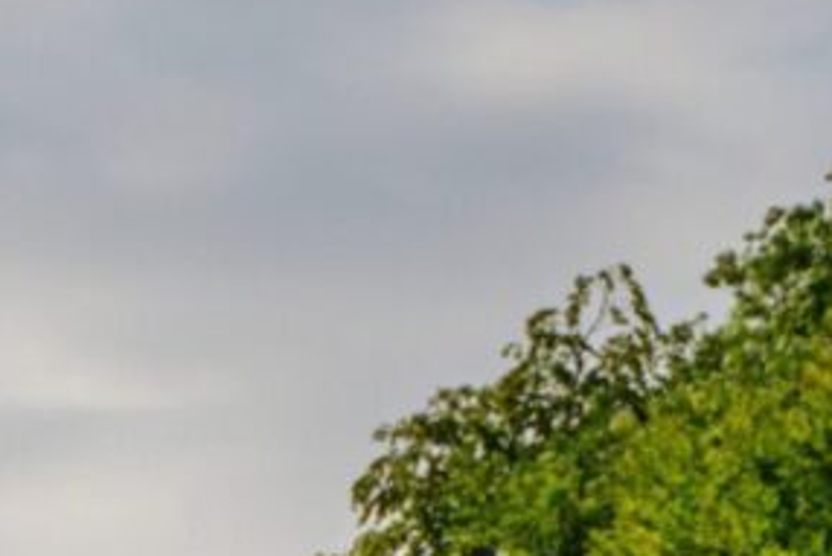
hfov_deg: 8.2
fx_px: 5295
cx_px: -1190
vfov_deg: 5.6
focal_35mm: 229
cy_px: 1764
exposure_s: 1/4000
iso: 400
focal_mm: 32
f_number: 8
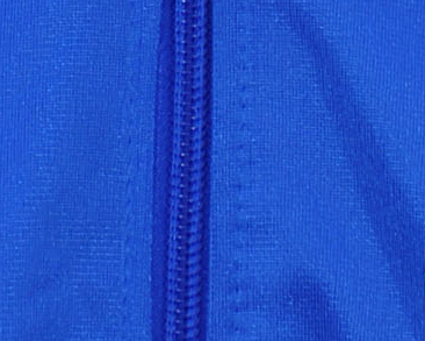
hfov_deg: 2.0
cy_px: -710
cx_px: 84
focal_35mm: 980
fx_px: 12330
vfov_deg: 1.6
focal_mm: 120
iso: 400
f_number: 8
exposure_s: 1/250
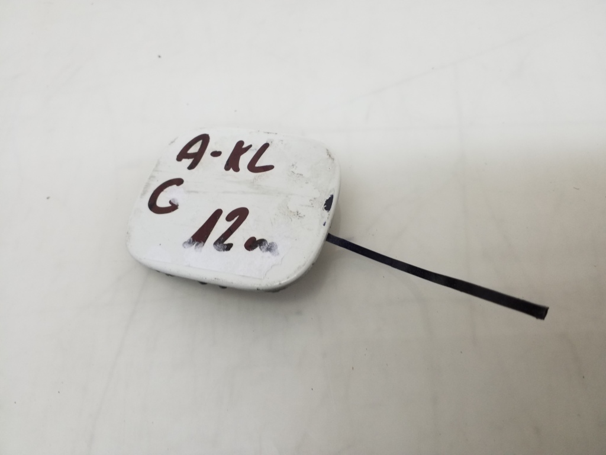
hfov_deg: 65.3
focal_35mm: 27
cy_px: 228
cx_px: 303
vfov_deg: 51.4
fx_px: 473
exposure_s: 1/50
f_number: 1.9
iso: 80
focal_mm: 3.6
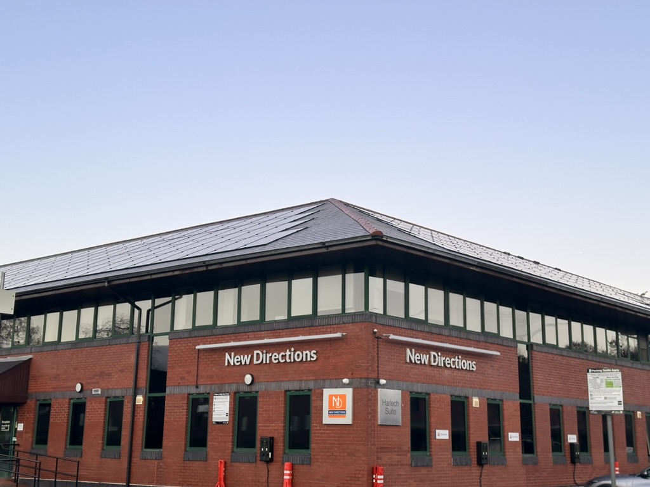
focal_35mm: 48
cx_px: 325
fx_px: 901
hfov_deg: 39.7
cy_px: 244
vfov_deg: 30.3
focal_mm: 6.86
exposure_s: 1/228
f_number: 1.78
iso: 64
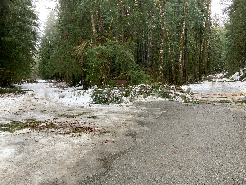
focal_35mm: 28
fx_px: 199
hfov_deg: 63.4
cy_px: 92
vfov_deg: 49.7
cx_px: 123
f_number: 1.8
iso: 32
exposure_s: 1/121
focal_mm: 3.99
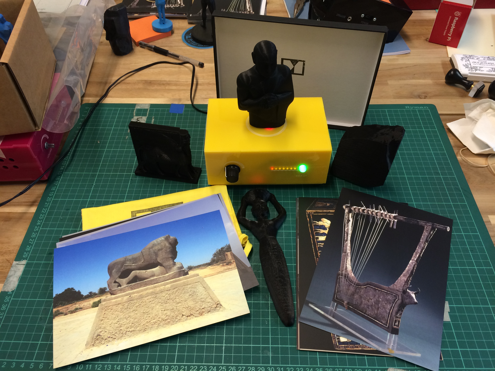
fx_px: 415
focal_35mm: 29
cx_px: 248
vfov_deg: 48.2
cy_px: 186
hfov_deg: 61.7
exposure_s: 1/33
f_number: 2.2
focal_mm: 4.15
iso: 50
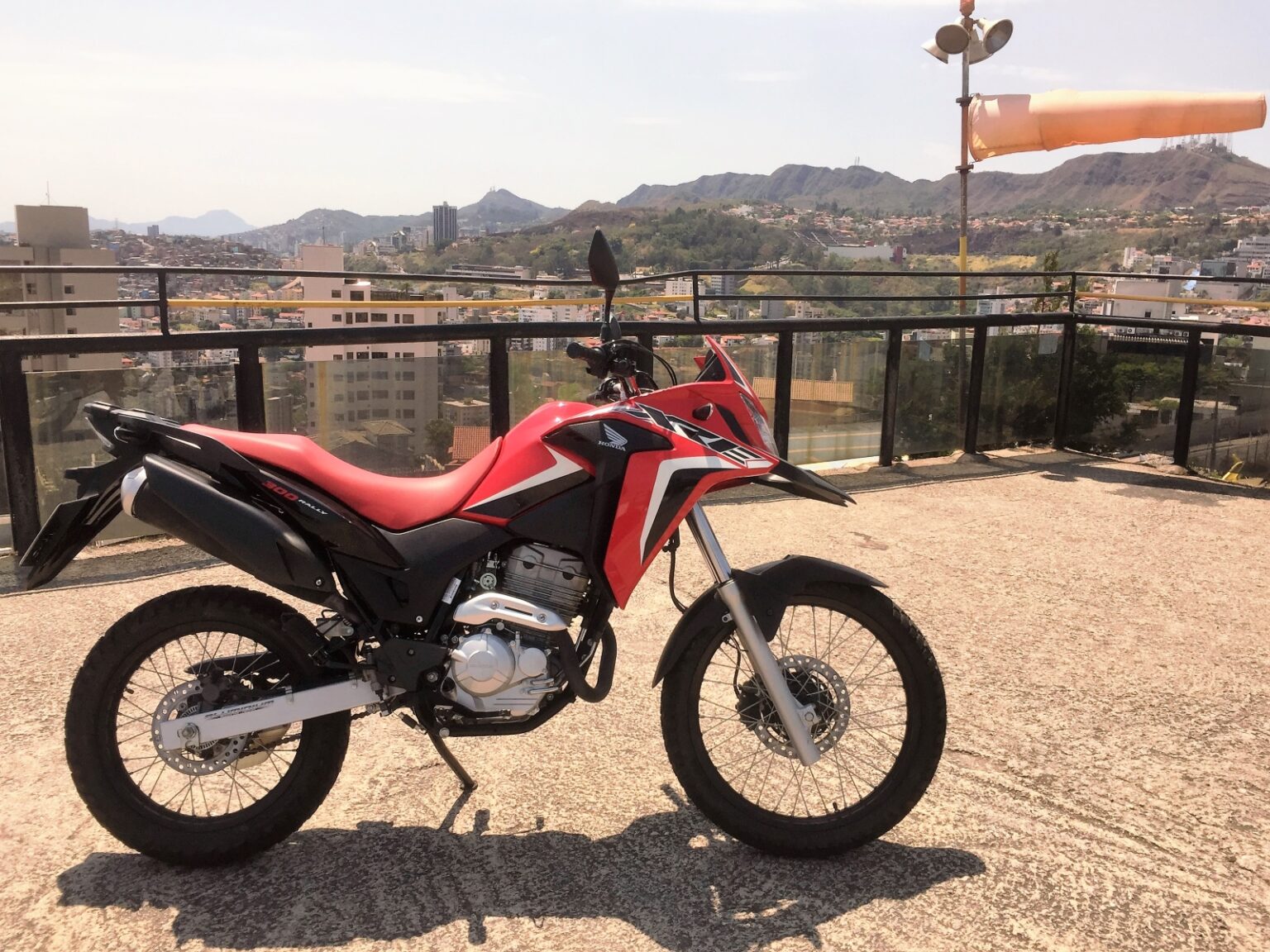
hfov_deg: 61.7
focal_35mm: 29
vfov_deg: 48.2
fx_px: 1064
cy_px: 476
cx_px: 635
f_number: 2.2
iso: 40
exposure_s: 1/2639
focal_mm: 4.15
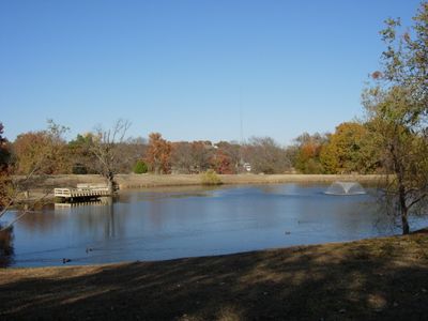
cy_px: 160
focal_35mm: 38
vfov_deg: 37.7
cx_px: 214
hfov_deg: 49.0
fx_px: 470
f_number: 4.8
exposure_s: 1/745
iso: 64
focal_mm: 7.8
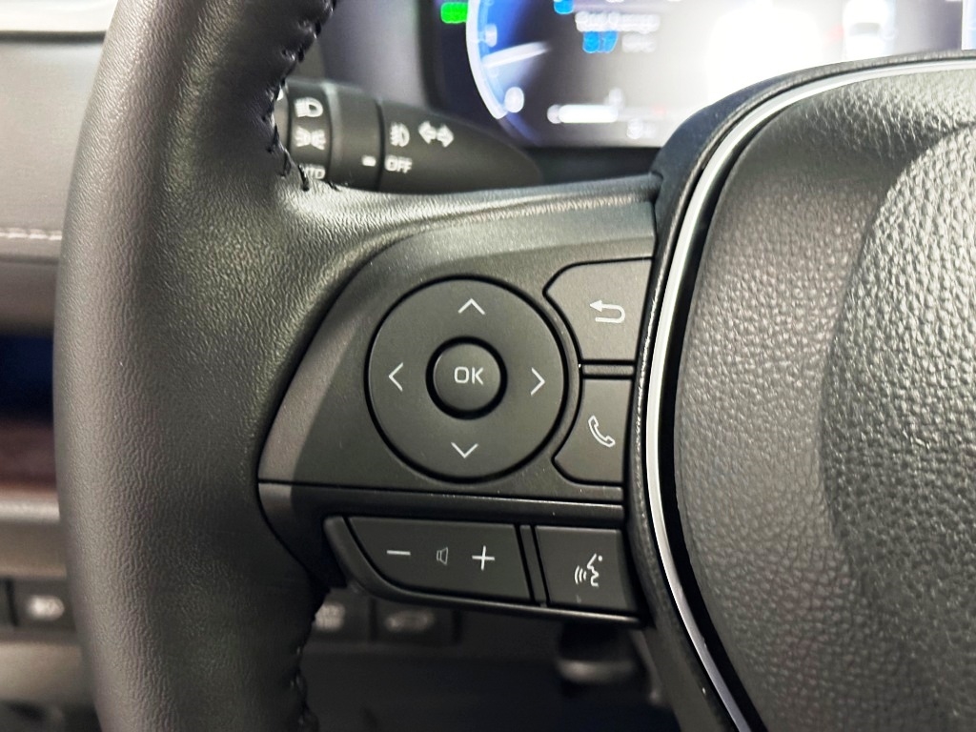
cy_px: 366
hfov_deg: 39.7
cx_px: 488
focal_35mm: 48
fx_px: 1353
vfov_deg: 30.3
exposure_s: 1/24
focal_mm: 6.86
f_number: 1.78
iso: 640
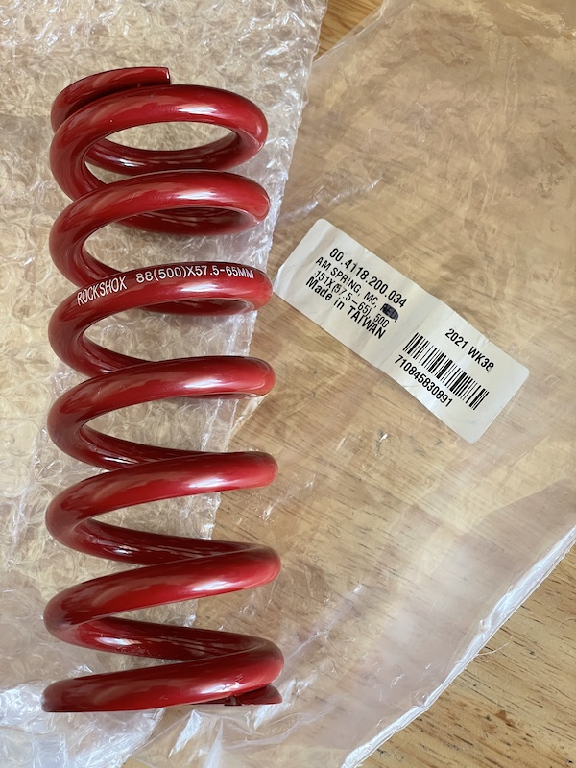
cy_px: 384
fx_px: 1154
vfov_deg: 36.8
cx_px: 288
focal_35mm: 52
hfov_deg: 28.0
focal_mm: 6
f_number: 2
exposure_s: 1/99
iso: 160
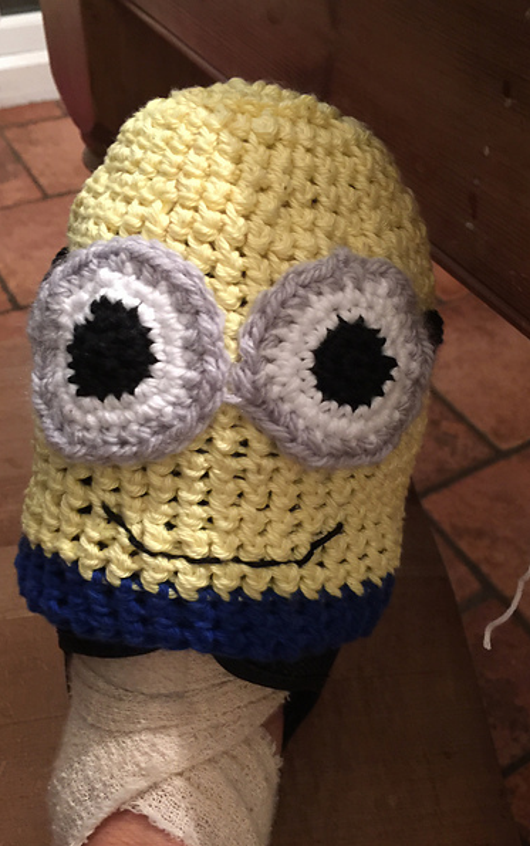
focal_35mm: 33
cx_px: 281
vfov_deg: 58.1
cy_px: 397
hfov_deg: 38.3
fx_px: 762
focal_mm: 4.15
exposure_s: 1/8
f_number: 2.2
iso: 125
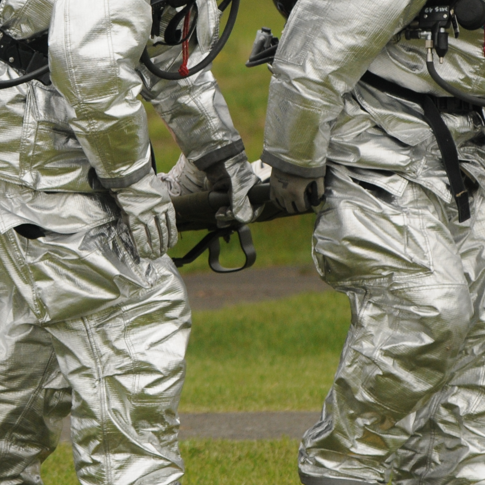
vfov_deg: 2.2
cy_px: 88
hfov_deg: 2.2
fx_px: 12697
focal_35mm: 801
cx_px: -24
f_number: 5.6
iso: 400
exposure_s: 1/1250
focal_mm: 200
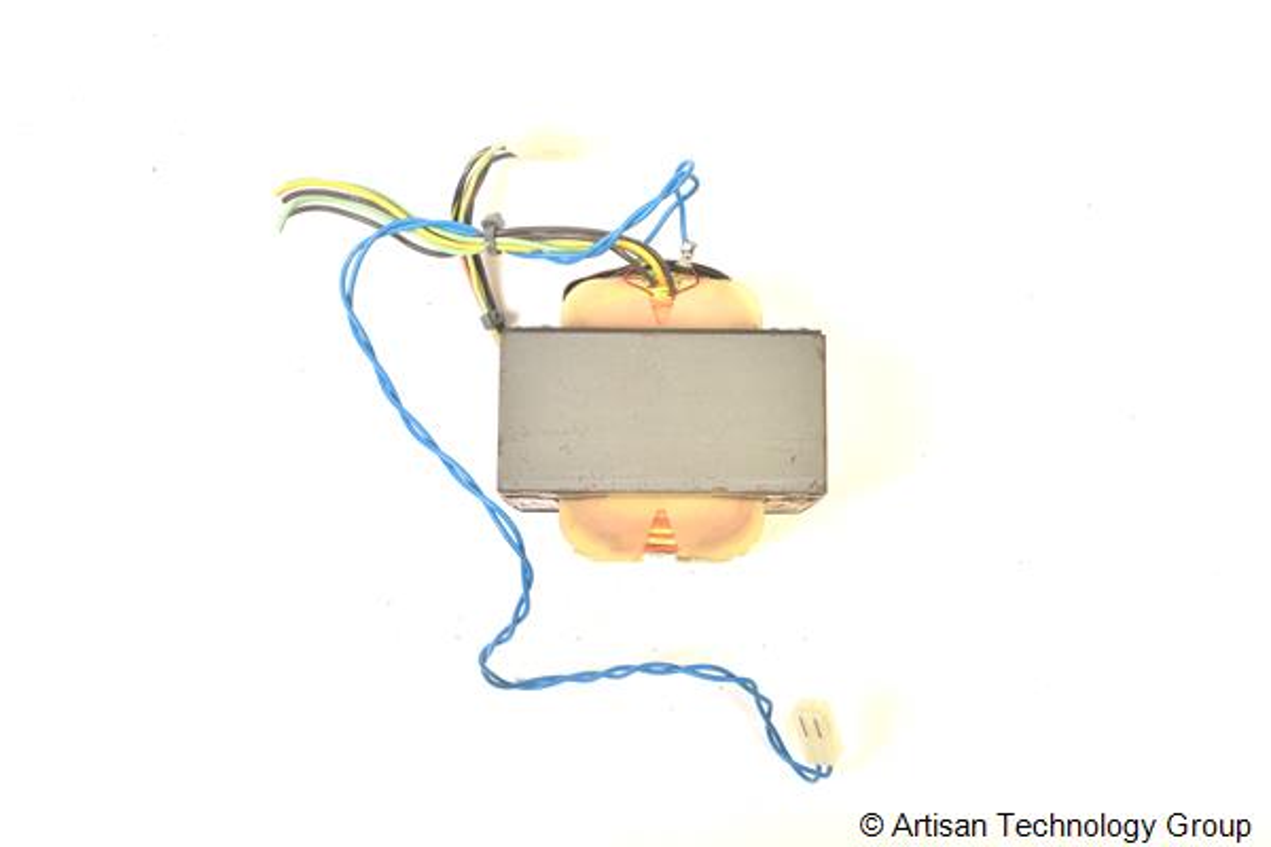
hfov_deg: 47.9
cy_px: 424
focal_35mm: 40
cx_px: 636
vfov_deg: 33.0
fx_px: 1430
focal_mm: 27
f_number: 13
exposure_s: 1/200
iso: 200
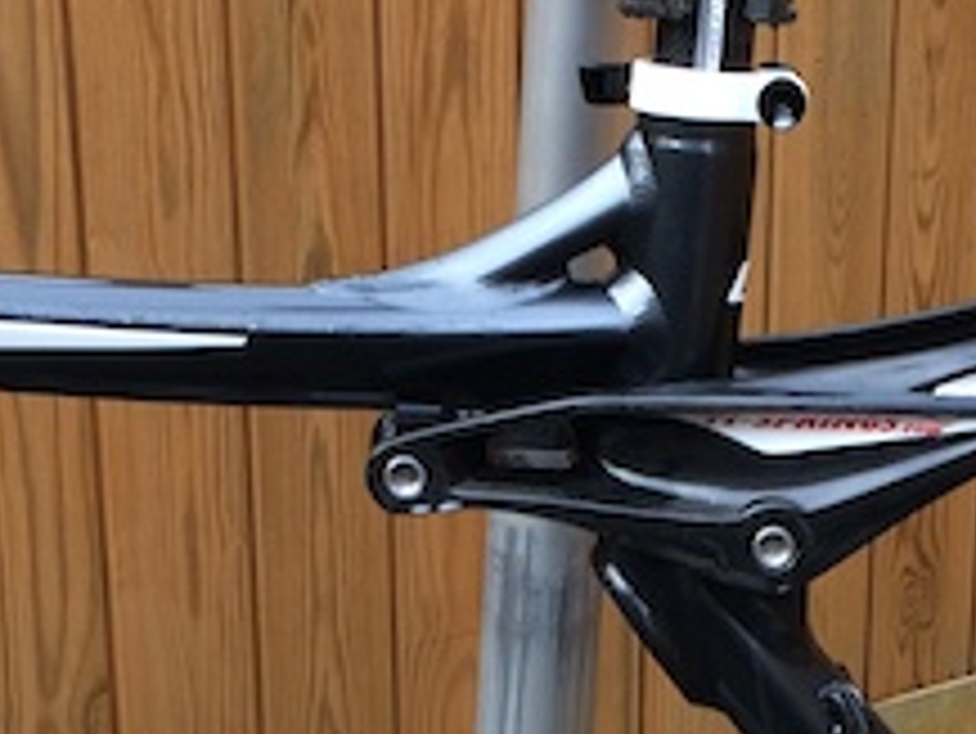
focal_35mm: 107
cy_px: 856
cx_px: 508
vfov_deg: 13.5
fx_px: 3019
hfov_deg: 18.4
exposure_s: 1/100
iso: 32
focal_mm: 4.15
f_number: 2.2
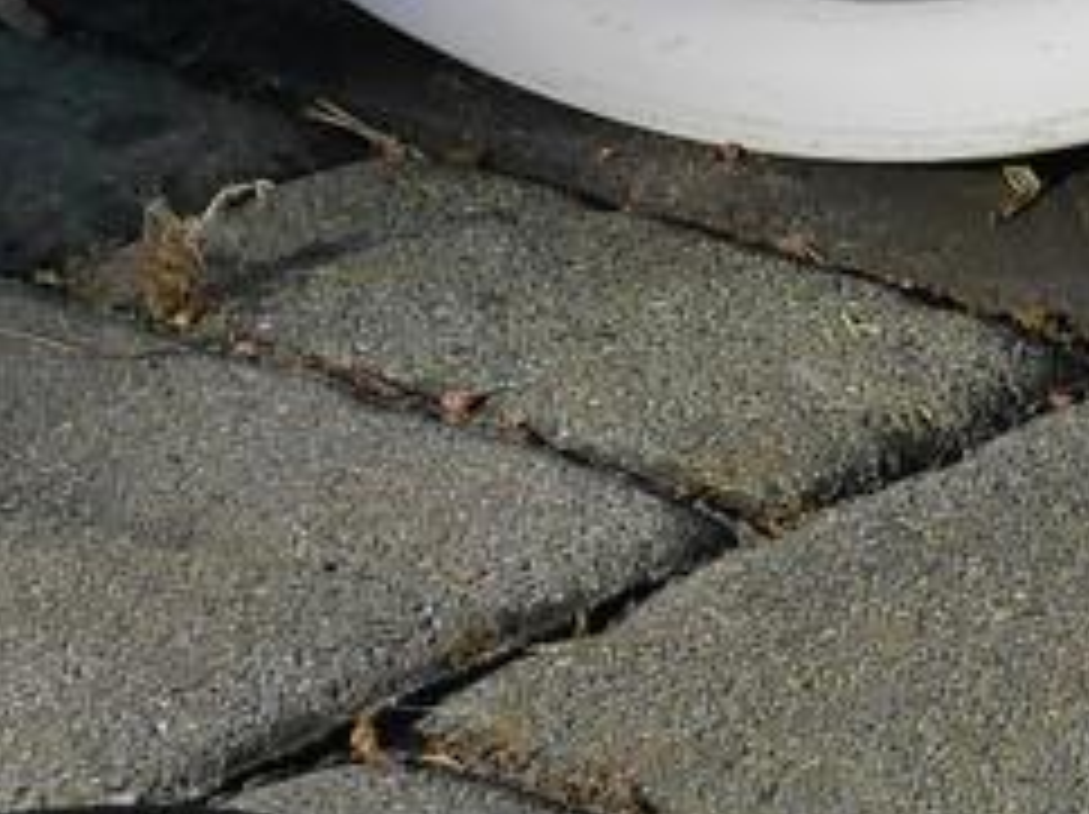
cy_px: -1264
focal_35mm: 265
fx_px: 8328
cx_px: 2295
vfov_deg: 5.4
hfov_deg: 7.2
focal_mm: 20
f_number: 5
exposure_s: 1/1600
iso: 160
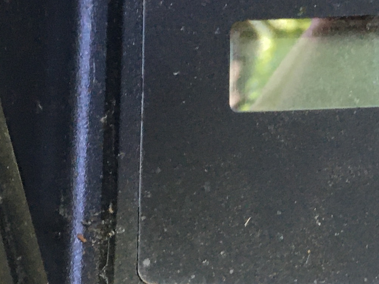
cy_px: 106
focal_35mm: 116
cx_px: 609
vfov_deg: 12.8
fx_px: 1270
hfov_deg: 15.4
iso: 100
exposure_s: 1/30
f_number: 2.2
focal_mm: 4.15
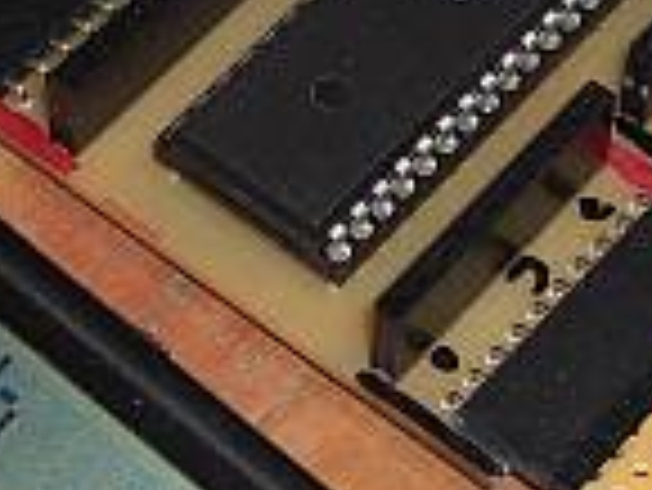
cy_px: 382
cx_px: 288
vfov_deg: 7.1
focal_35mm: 210
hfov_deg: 9.4
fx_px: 3959
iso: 80
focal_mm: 7.9
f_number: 2.8
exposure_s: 1/60
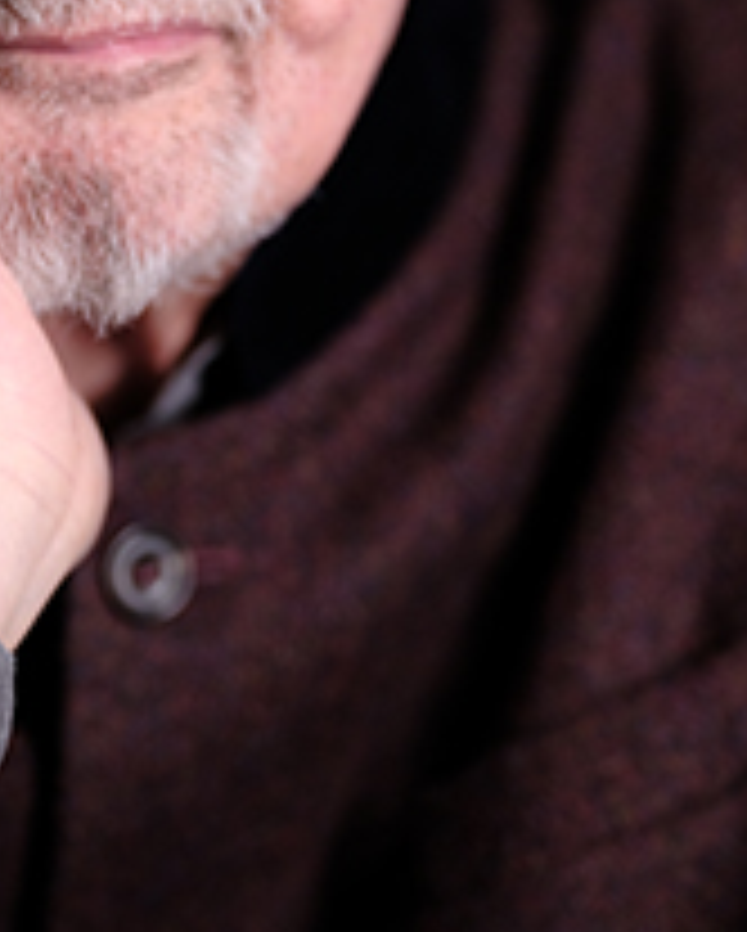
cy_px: 187
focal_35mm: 242
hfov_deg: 6.4
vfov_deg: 8.0
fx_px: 6678
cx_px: 214
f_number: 2
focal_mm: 110
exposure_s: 1/250
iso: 1000
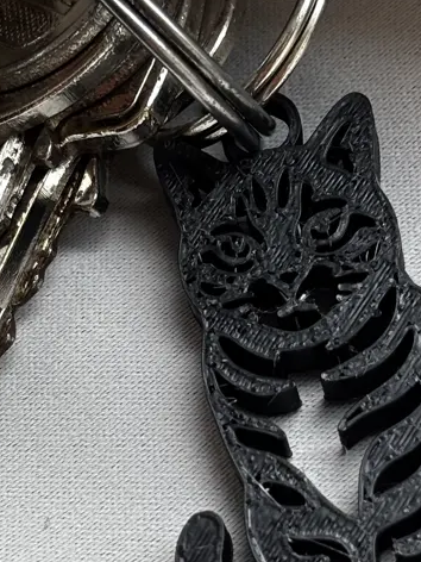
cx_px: 210
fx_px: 2384
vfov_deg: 13.4
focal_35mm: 147
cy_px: 339
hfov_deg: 10.1
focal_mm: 5.96
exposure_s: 1/88
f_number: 1.6
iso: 50
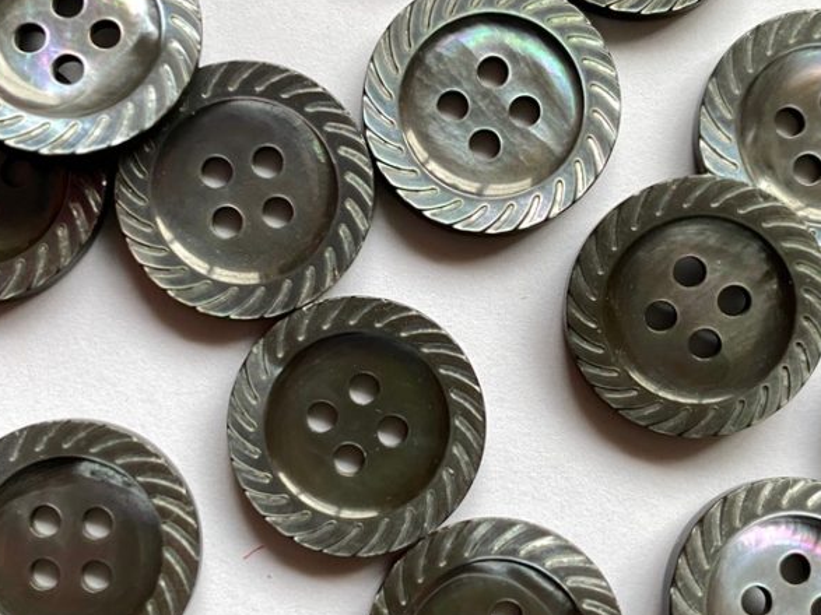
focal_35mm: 34
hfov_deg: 53.9
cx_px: 385
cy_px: 253
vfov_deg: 41.6
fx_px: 806
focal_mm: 4.25
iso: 125
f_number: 1.8
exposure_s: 1/96
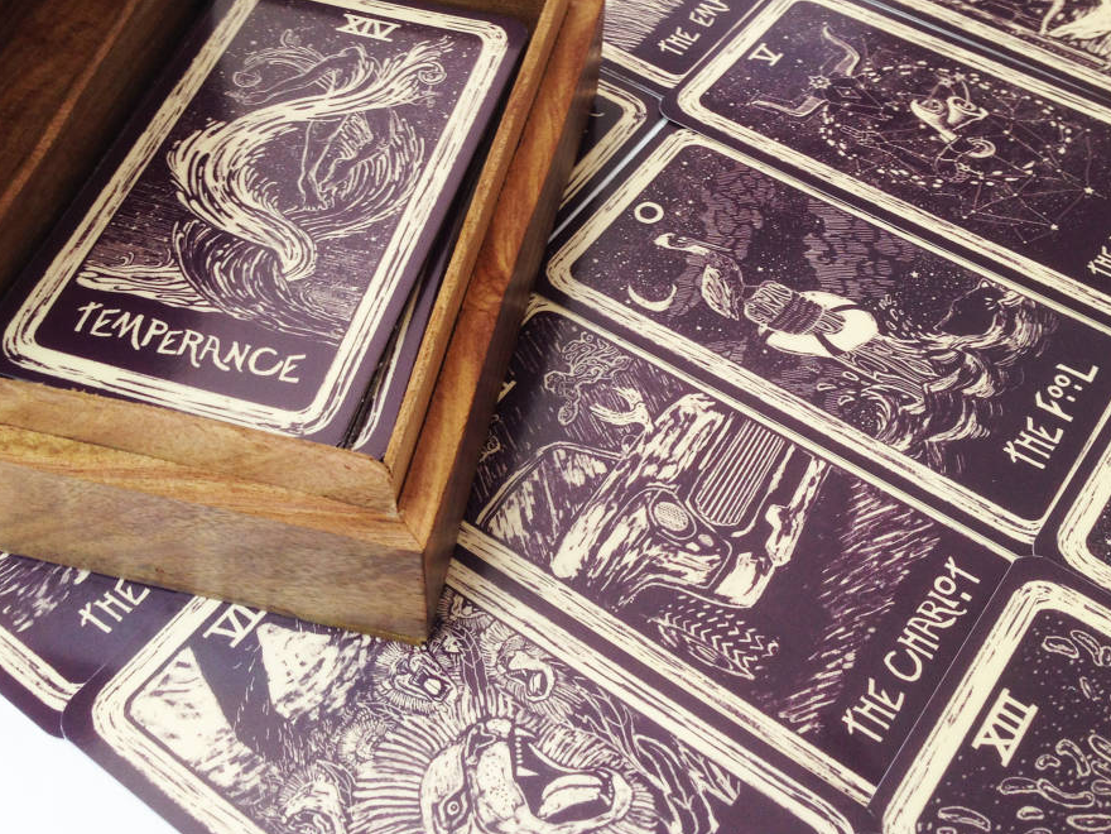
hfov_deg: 42.0
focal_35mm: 45
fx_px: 1444
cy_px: 293
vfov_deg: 32.0
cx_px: 497
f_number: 2.4
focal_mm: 4.12
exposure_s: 1/20
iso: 64
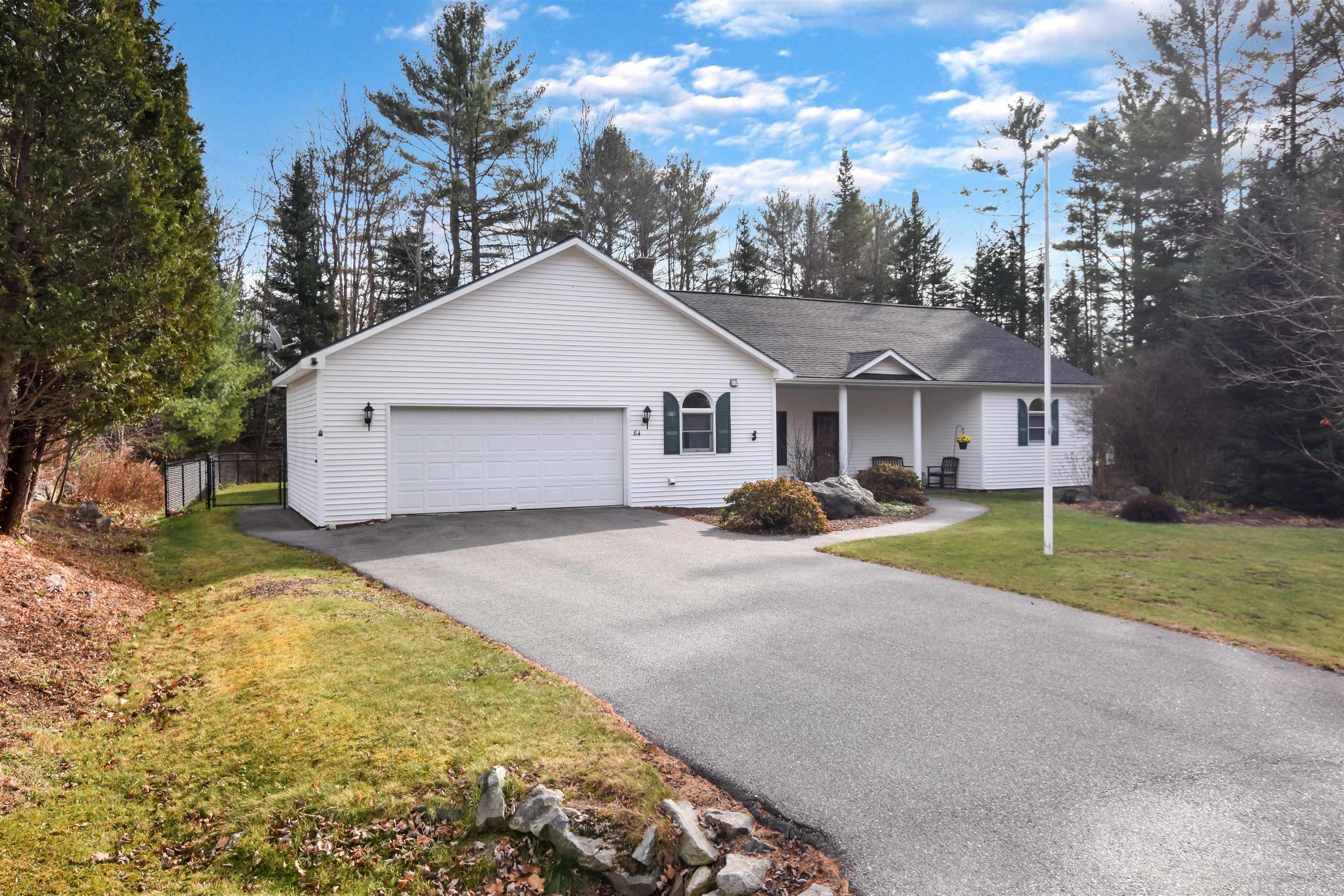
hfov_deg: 73.7
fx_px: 896
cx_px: 672
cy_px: 448
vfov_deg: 53.1
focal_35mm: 24
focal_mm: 16
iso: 100
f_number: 9
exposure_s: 1/200
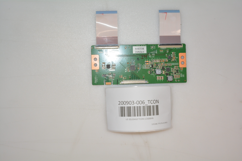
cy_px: 80
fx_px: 252
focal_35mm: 38
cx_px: 121
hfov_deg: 51.3
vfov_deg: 35.5
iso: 1250
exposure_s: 1/60
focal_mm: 25
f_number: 25
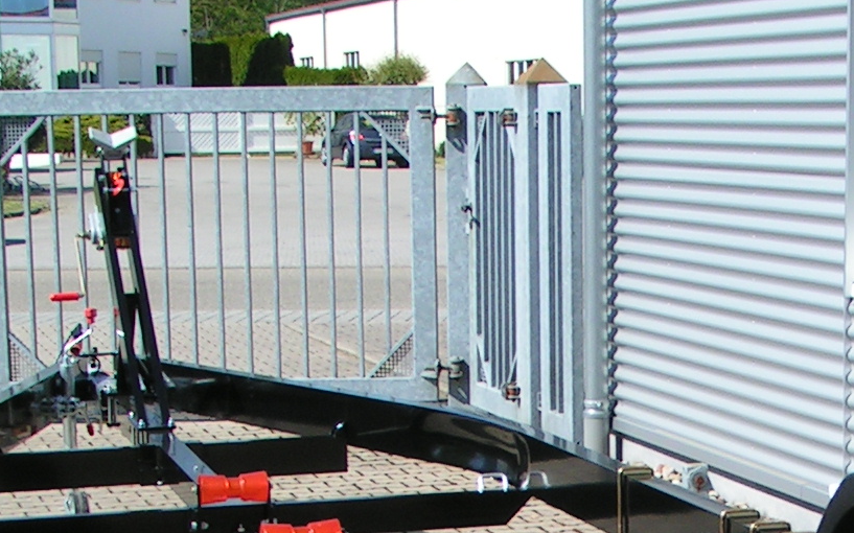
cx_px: 735
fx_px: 2536
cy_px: 701
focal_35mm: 109
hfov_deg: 18.8
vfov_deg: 11.7
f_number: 5.6
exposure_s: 1/400
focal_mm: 6.3
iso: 50
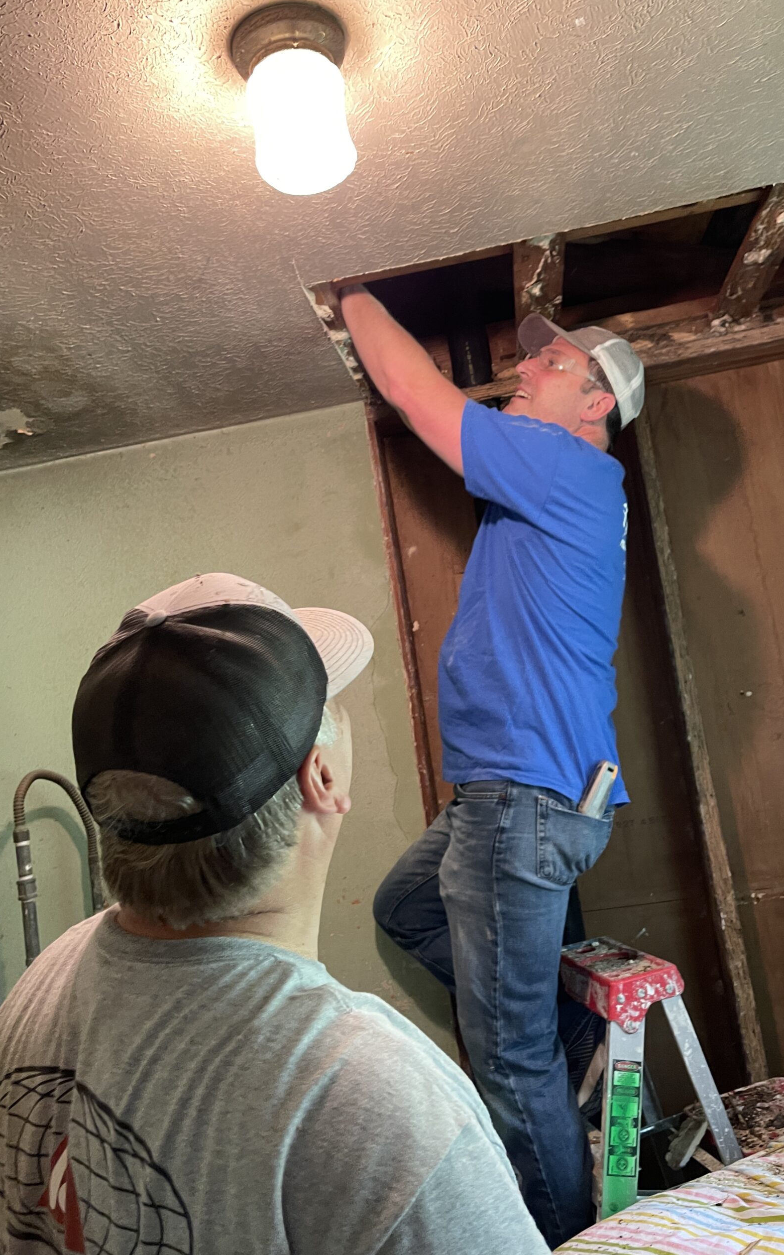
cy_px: 620
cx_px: 396
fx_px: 957
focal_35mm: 28
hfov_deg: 44.5
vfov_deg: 66.5
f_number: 1.6
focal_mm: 5.1
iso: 400
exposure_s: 1/40
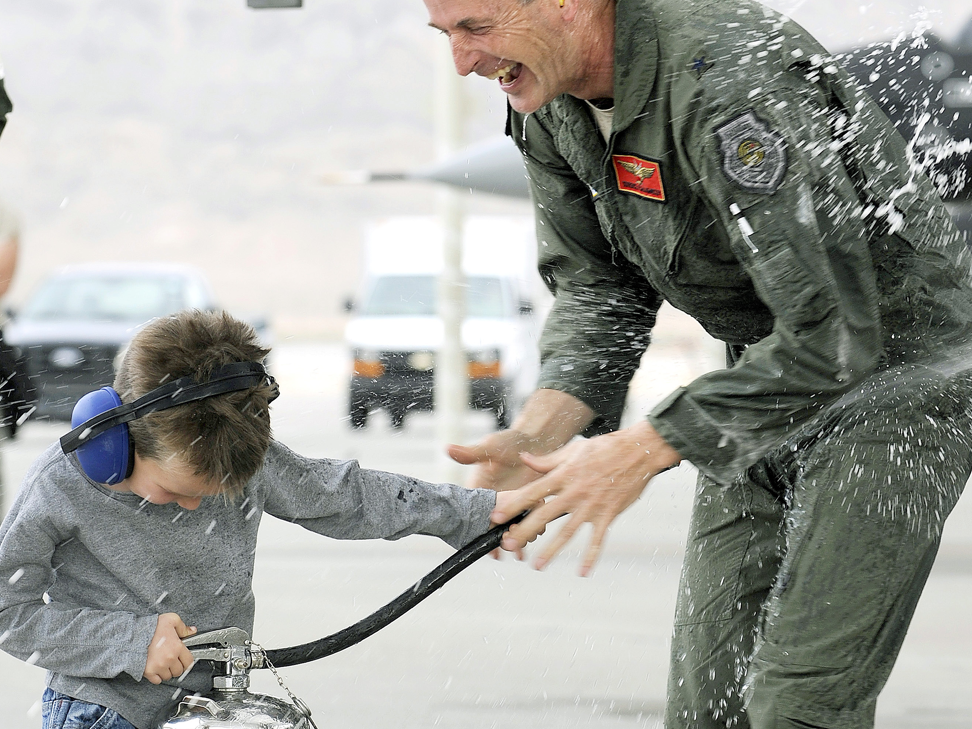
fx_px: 4437
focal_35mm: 158
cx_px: 487
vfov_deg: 9.4
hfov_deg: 12.5
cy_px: 469
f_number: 4.5
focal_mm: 102
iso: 200
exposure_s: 1/250
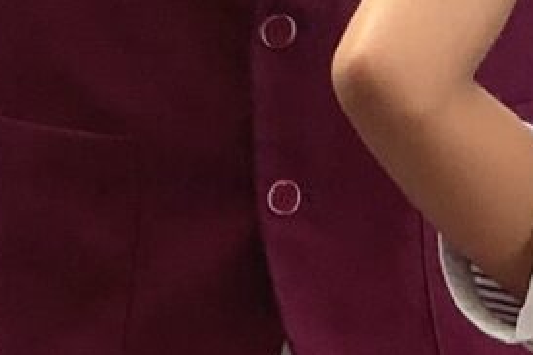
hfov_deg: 8.6
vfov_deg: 5.7
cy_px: 520
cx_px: 374
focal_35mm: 240
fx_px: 3551
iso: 25
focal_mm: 3.3
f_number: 2.4
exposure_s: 1/100
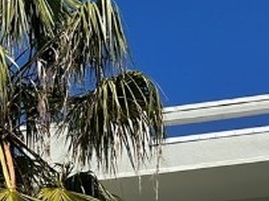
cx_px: -72
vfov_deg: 11.9
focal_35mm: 121
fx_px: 940
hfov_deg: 15.6
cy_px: 249
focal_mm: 6.86
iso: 80
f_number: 1.78
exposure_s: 1/8929
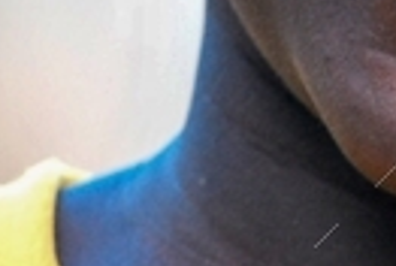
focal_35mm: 825
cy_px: -286
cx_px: 523
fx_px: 9096
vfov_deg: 1.7
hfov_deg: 2.5
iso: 640
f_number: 7.1
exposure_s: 1/30
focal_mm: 122
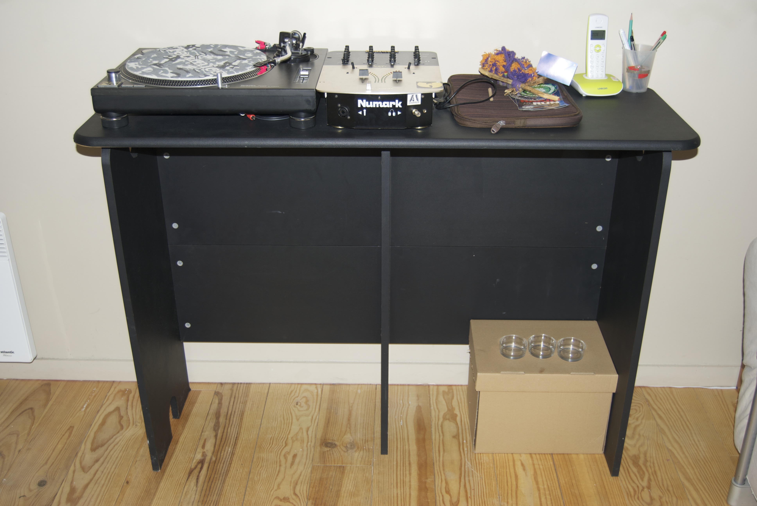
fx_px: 821
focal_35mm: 39
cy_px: 253
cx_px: 378
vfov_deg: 34.3
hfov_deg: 49.5
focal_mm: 26
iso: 100
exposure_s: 1/125
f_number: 4
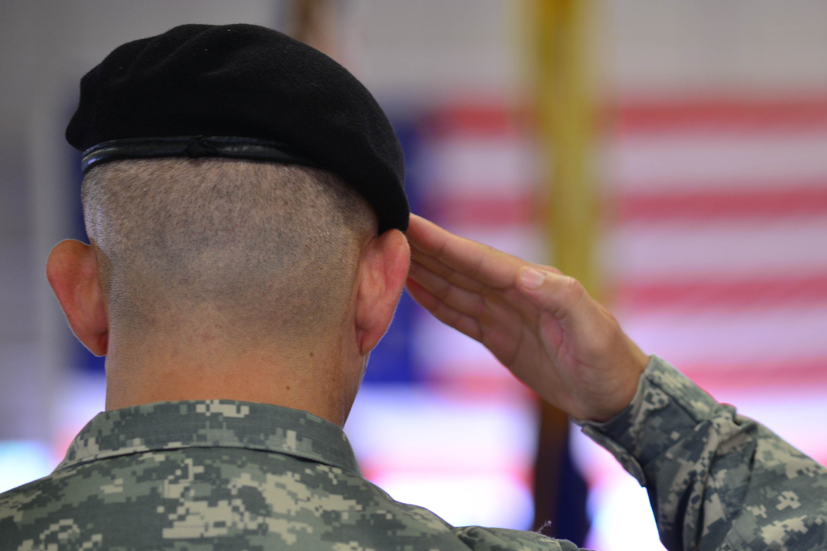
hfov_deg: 10.7
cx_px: 623
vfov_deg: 7.2
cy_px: 307
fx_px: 4410
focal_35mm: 192
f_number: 2.8
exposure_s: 1/80
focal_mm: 120
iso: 320
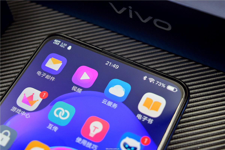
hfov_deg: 29.2
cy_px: 75
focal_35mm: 69
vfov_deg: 19.7
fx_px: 431
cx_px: 112
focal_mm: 46
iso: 250
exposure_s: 1/80
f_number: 5
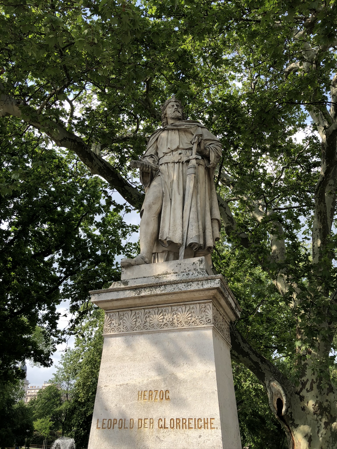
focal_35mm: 28
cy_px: 224
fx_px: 363
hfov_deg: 49.7
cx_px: 168
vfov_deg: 63.4
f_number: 1.8
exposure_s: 1/906
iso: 20
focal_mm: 4
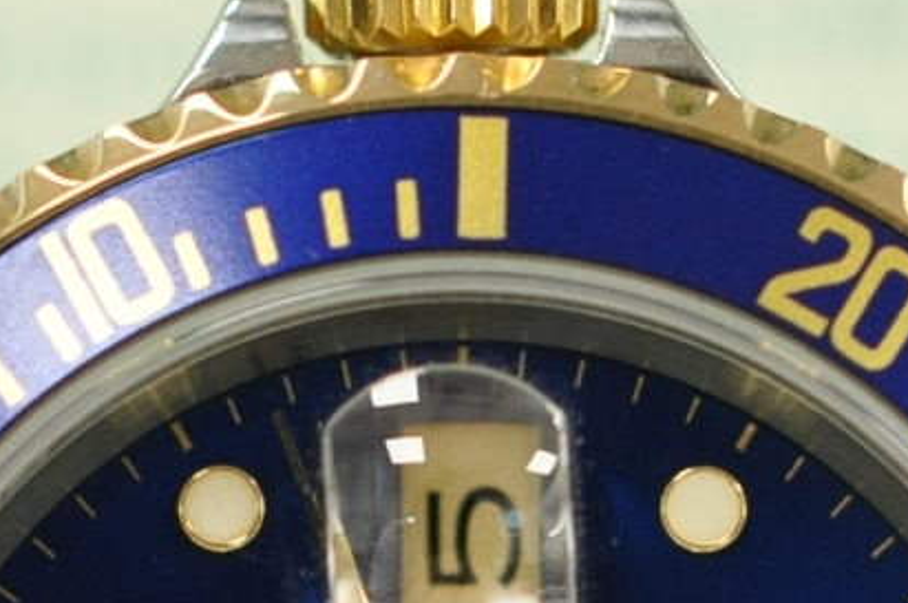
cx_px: 440
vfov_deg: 2.9
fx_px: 11840
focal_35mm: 470
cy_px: 1014
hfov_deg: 4.4
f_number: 5
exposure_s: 1/125
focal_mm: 60
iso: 800
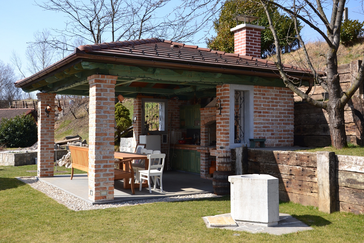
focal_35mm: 42
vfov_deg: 31.9
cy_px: 122
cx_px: 182
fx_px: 425
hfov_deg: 46.4
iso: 100
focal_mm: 28
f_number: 6.3
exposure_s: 1/200
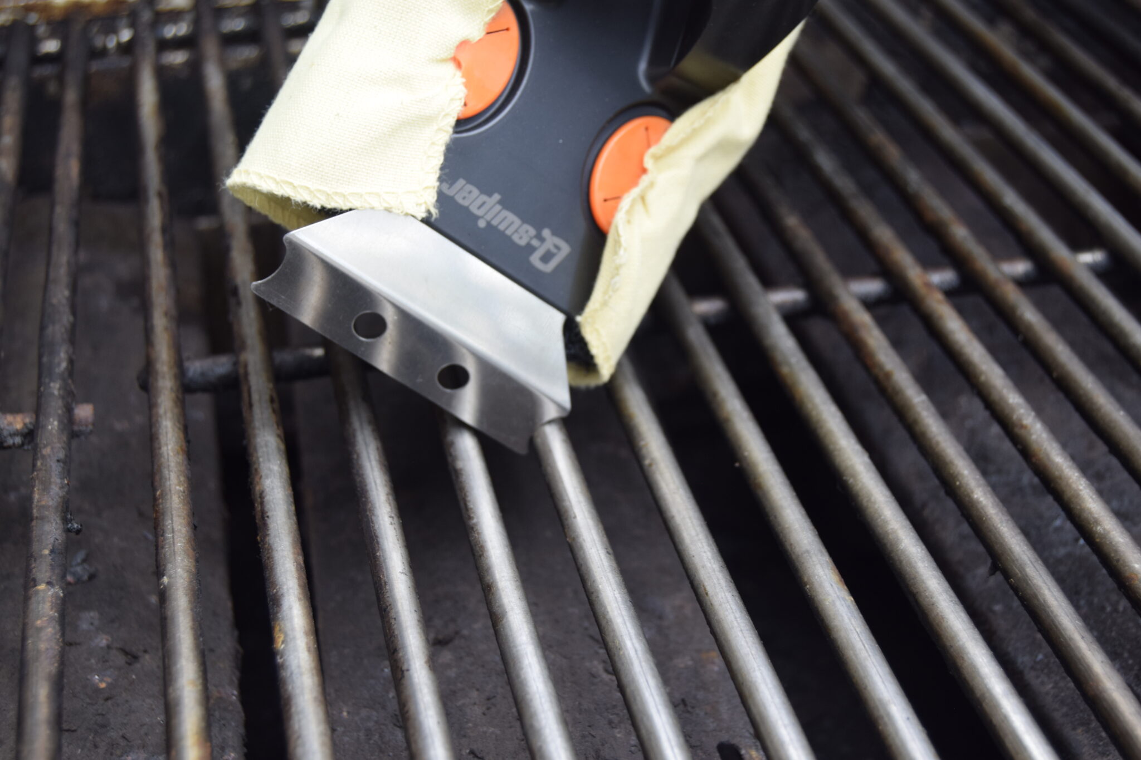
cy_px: 380
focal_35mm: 60
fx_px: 1901
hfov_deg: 33.4
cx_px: 570
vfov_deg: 22.6
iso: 400
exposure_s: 1/160
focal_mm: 40
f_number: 6.3
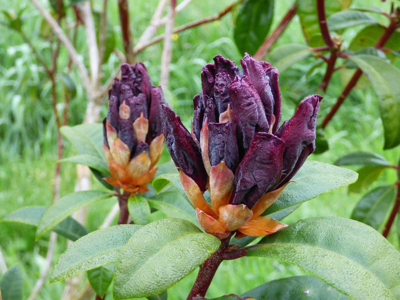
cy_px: 150
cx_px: 200
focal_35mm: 58
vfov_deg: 25.2
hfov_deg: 33.2
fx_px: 670
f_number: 4
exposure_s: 1/60
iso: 320
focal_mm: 9.92
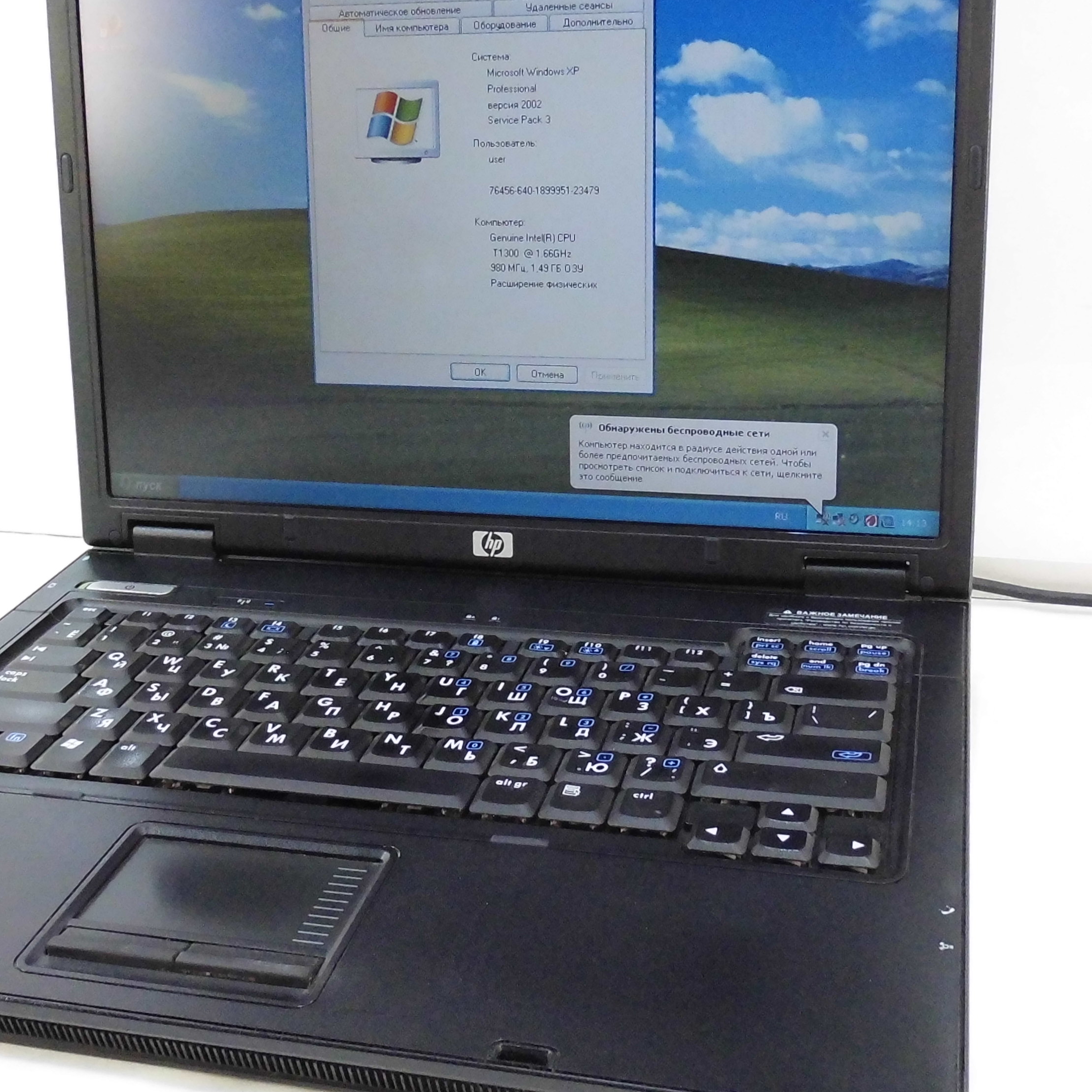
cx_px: 465
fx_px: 1642
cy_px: 442
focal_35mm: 46
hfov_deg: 36.7
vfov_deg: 36.7
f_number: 3
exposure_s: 1/125
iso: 400
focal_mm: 4.5
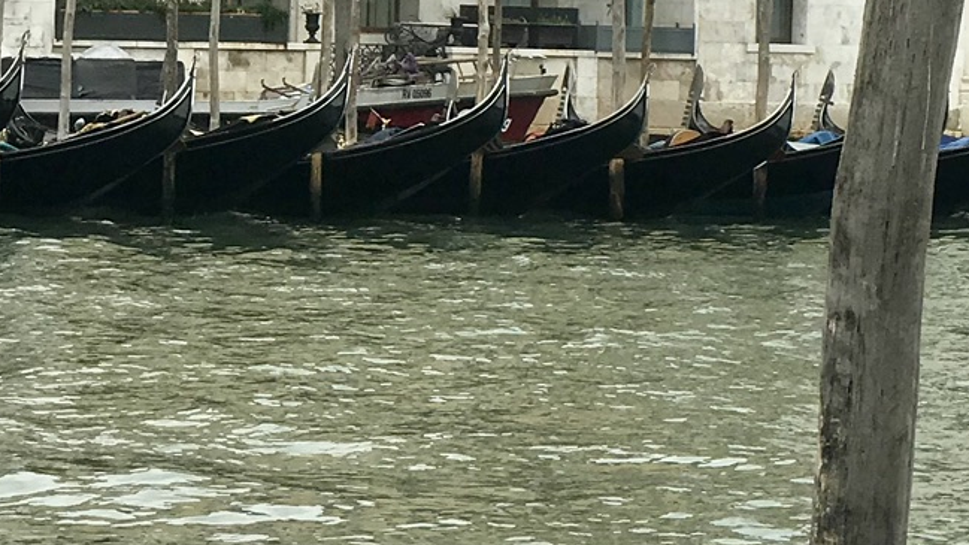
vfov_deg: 6.2
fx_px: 5036
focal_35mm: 196
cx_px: 1085
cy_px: 125
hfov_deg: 10.8
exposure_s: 1/189
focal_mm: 6.6
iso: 20
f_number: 2.8
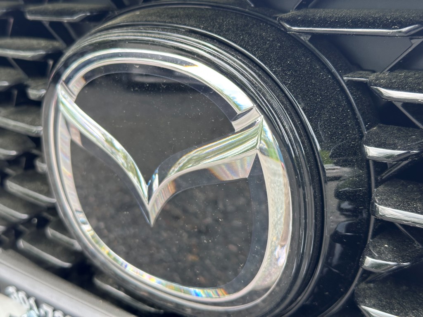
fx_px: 587
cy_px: 158
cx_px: 212
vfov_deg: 30.3
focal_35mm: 48
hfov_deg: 39.7
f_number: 1.78
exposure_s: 1/306
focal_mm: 6.86
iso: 64
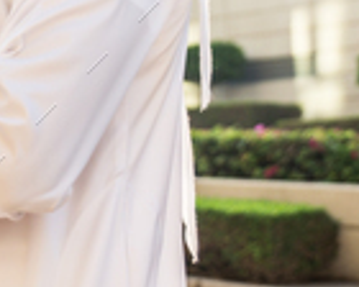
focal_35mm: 150
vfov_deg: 10.2
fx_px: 1594
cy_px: -23
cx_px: -95
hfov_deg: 12.5
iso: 100
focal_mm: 38
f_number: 3.2
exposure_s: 1/500
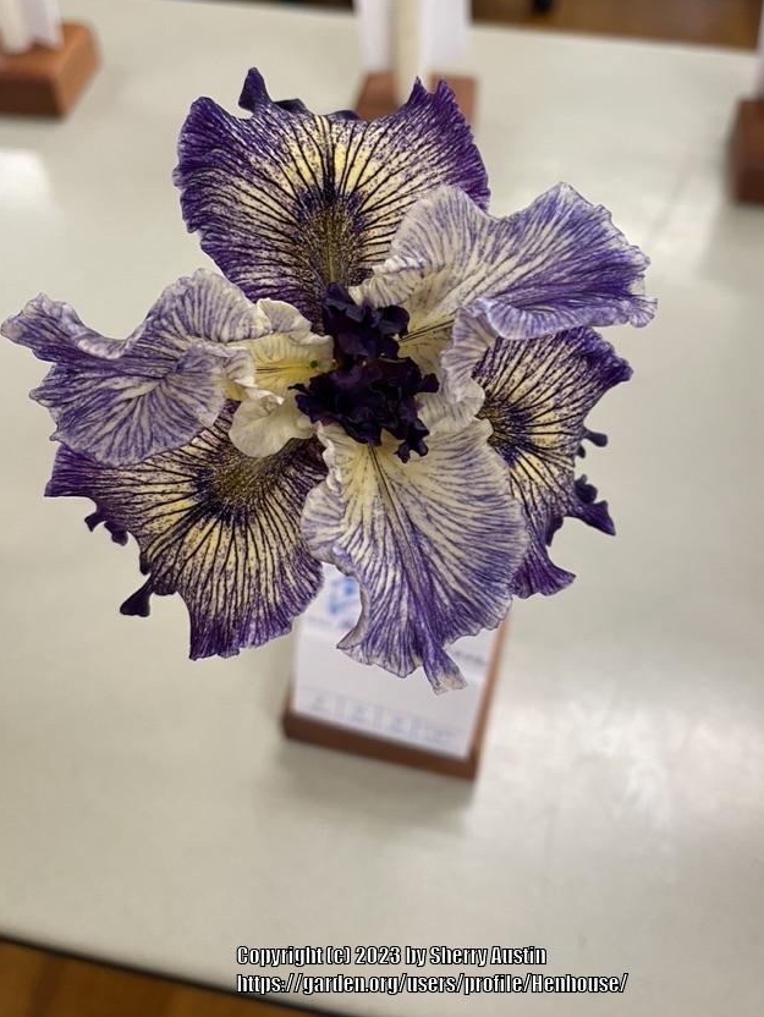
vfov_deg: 56.4
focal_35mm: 32
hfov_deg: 44.2
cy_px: 417
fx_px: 941
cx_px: 408
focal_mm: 5.1
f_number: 1.6
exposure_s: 1/60
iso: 80
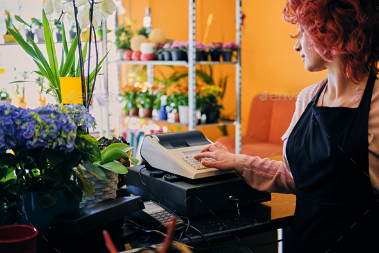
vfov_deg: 25.5
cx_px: 190
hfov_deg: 37.5
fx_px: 558
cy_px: 126
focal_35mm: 53
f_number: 2
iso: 200
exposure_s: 1/125
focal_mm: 35
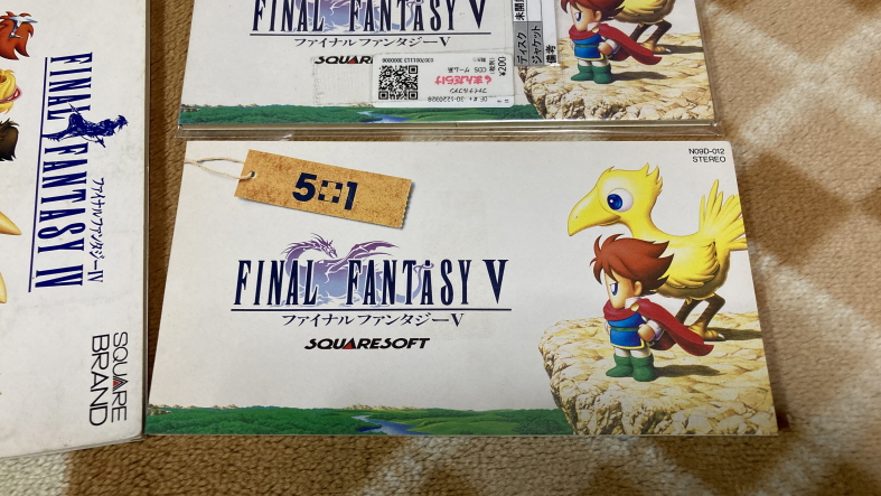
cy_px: 198
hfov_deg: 62.6
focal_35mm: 31
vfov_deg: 37.6
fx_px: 724
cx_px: 444
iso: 160
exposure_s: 1/60
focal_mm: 3.99
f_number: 1.8
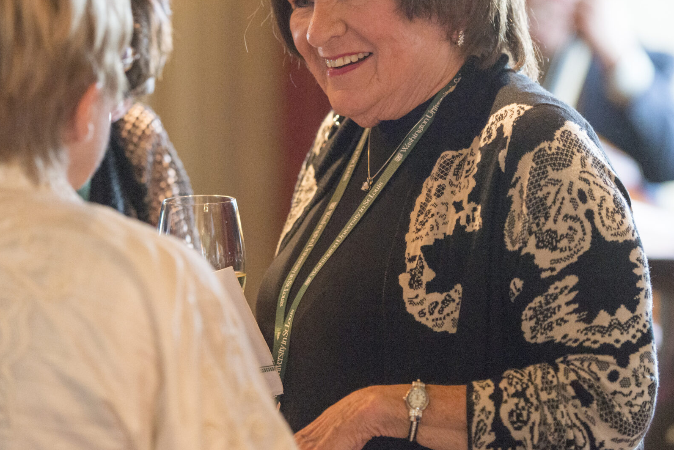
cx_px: 292
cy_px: 163
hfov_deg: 10.5
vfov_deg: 7.0
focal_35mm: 196
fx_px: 3671
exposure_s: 1/100
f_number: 2.8
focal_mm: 122
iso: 4000
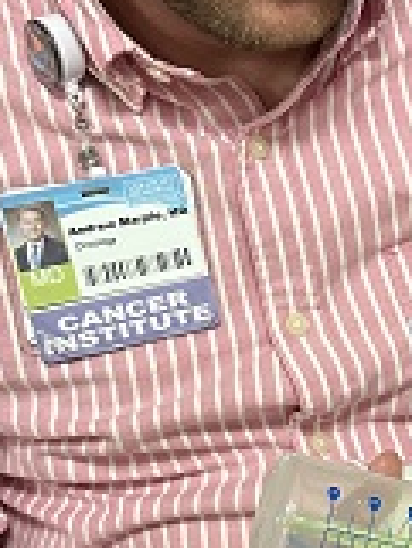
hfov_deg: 17.3
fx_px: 1300
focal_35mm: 82
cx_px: 477
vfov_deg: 23.6
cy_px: 402
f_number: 1.78
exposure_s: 1/60
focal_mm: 6.86
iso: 400
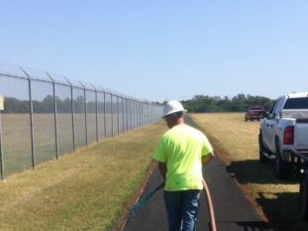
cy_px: 211
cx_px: 151
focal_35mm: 72
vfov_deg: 20.0
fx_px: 640
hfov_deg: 27.0
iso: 80
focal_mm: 3.85
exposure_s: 1/1207
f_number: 2.8
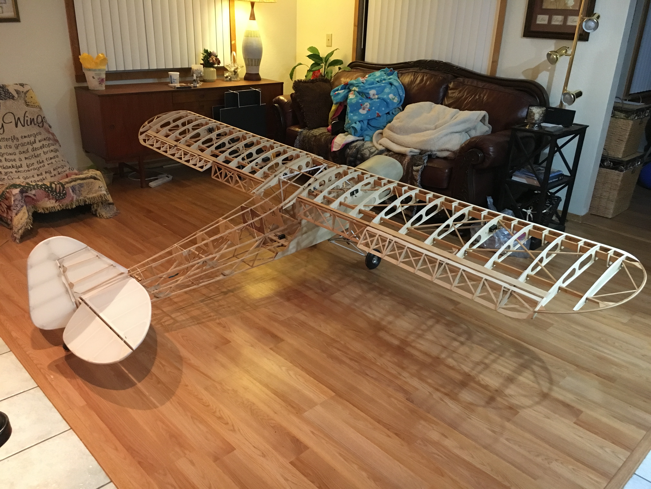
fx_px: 545
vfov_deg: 48.2
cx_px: 326
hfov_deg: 61.7
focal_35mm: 29
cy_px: 244
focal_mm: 4.15
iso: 250
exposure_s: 1/15
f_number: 2.2
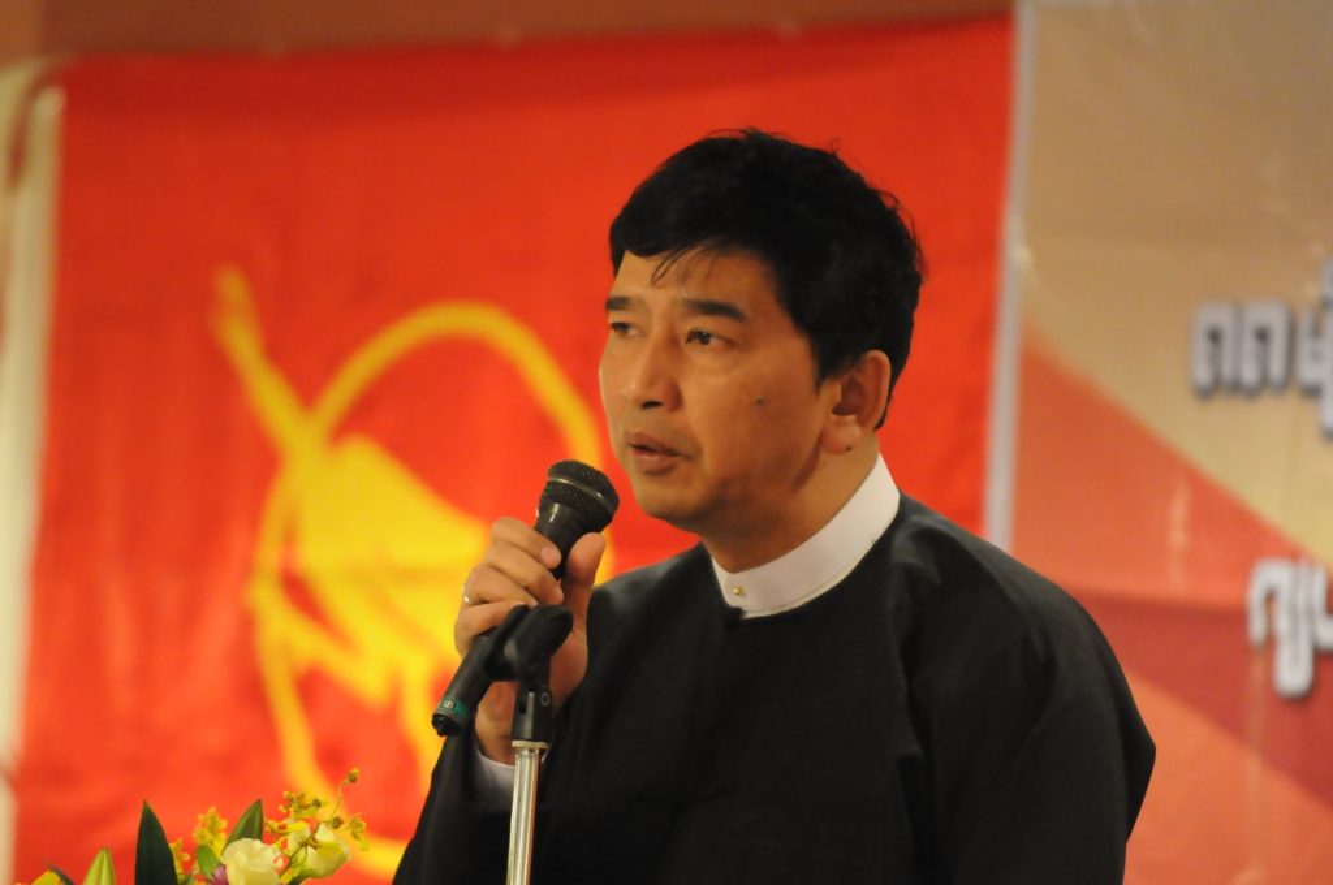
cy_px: 442
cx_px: 666
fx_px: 11094
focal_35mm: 300
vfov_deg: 4.6
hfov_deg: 6.9
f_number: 2.8
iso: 3200
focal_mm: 200
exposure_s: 1/160
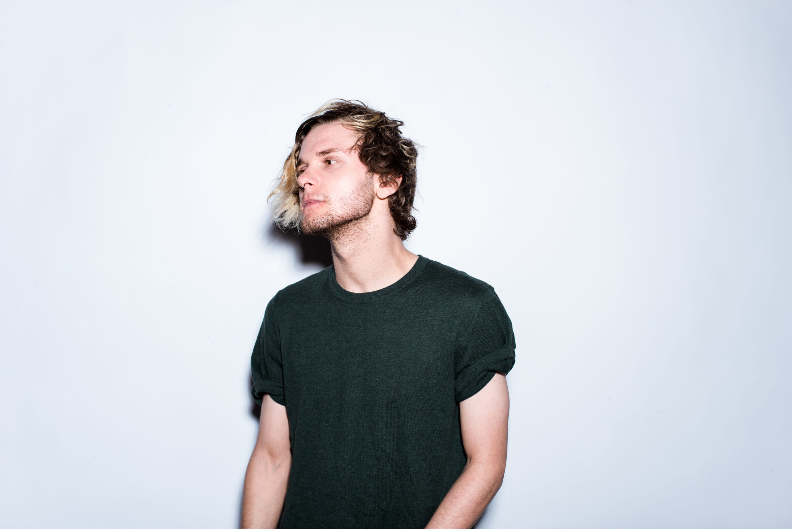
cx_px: 396
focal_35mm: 35
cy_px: 264
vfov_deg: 37.9
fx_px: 770
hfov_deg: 54.4
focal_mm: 35
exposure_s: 1/160
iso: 250
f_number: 3.5
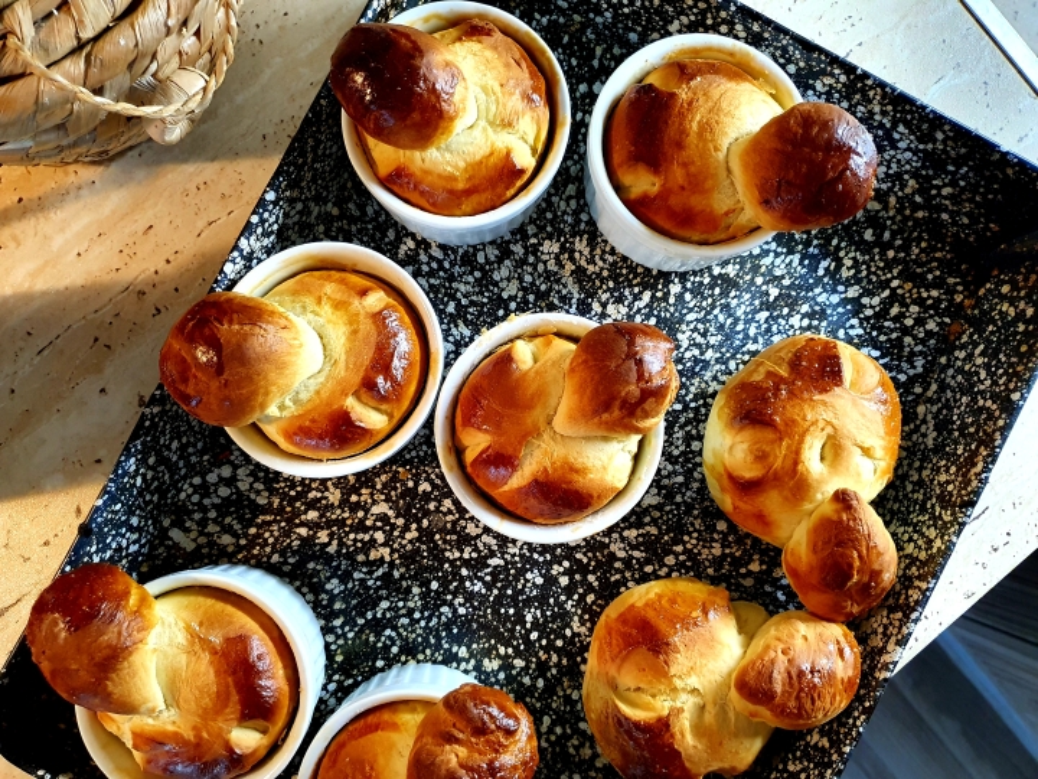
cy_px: 390
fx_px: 780
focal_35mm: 26
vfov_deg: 53.1
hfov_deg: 67.3
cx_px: 519
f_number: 1.5
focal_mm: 4.32
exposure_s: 1/50
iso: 200
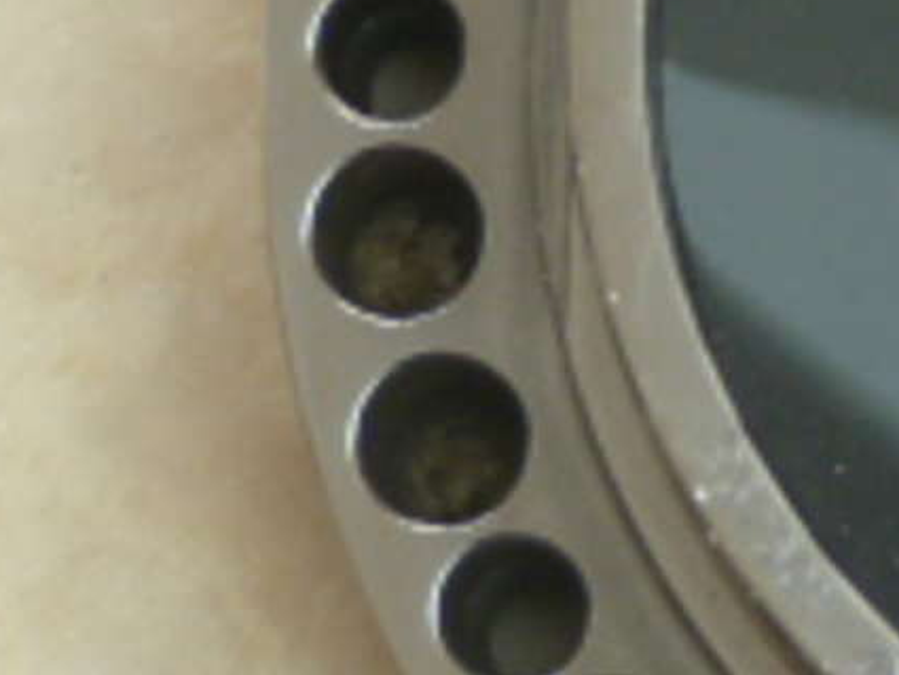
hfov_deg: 3.5
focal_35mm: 555
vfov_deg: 2.7
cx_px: 1682
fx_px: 14418
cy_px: 148
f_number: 3.5
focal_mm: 21.2
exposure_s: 1/60
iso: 100
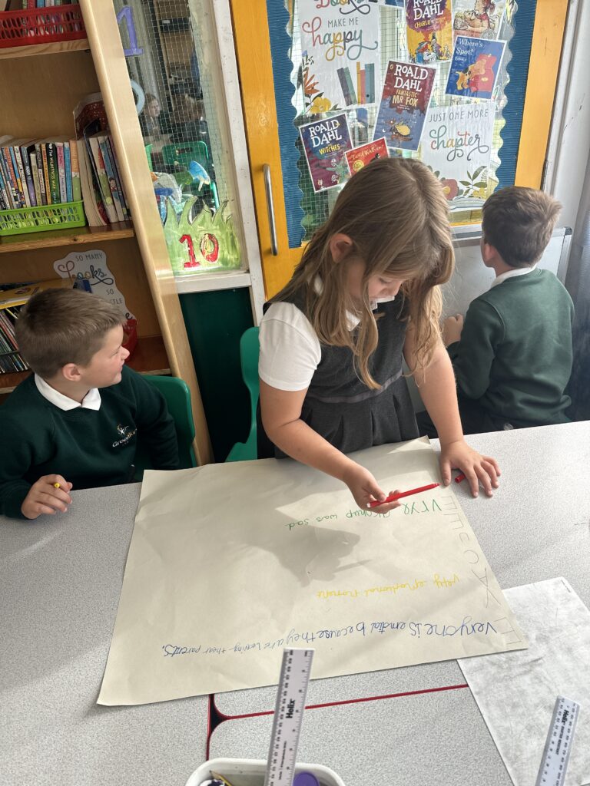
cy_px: 393
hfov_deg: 56.8
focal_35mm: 24
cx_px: 295
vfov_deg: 71.6
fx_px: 545
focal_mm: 6.86
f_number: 1.78
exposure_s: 1/491
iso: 80
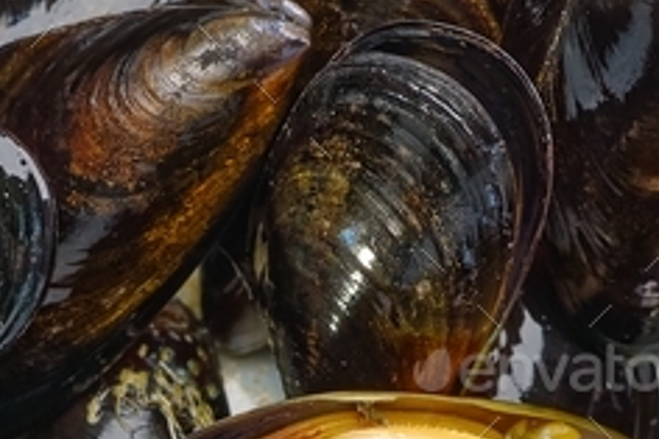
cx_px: 112
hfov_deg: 6.1
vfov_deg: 4.1
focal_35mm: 338
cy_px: 503
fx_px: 6183
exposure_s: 1/320
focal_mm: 90
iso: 250
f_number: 9
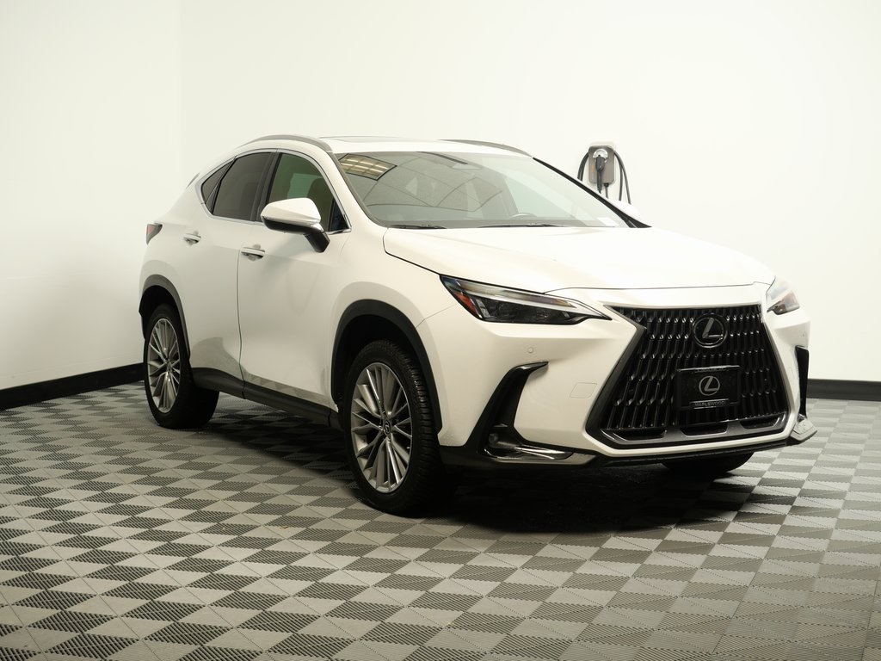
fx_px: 1374
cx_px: 440
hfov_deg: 35.5
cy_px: 330
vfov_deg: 27.0
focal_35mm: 54
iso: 250
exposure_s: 1/200
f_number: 5.6
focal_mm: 27
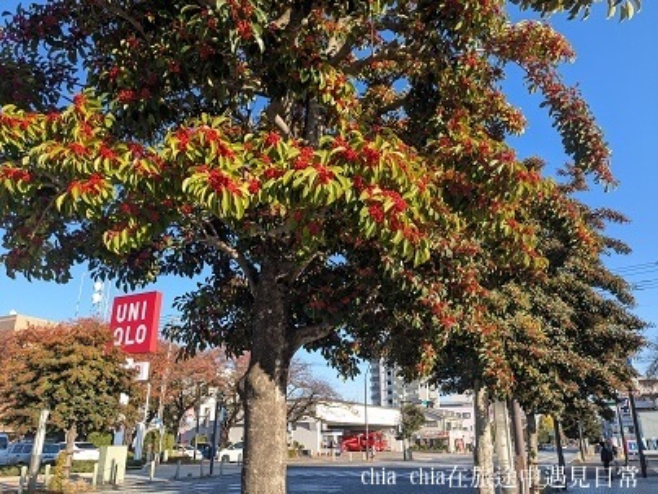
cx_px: 329
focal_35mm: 27
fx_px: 513
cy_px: 247
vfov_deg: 51.4
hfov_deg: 65.3
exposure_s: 1/1170
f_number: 1.73
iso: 51
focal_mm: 4.38
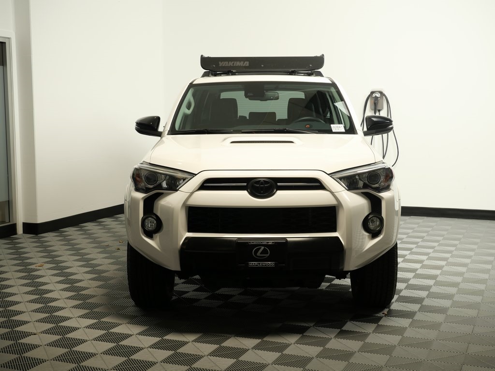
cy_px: 186
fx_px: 629
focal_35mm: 44
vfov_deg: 32.9
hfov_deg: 42.9
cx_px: 248
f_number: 5.6
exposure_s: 1/200
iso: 250
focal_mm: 22
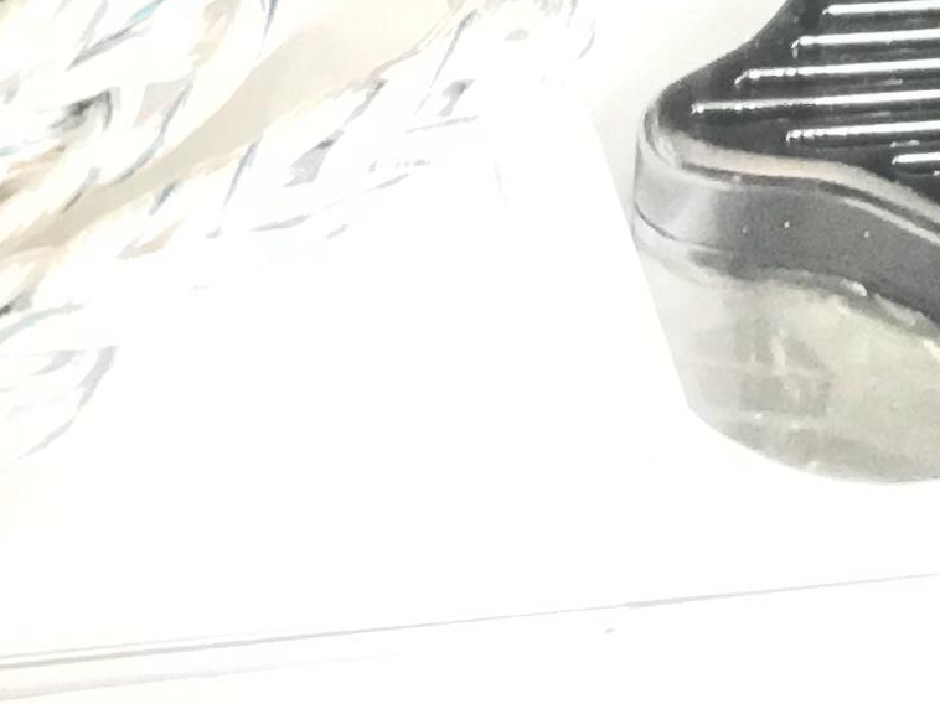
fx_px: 4045
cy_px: -854
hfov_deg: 13.3
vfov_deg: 9.1
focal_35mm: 149
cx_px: 491
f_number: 1.8
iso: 400
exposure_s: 1/17
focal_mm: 3.99
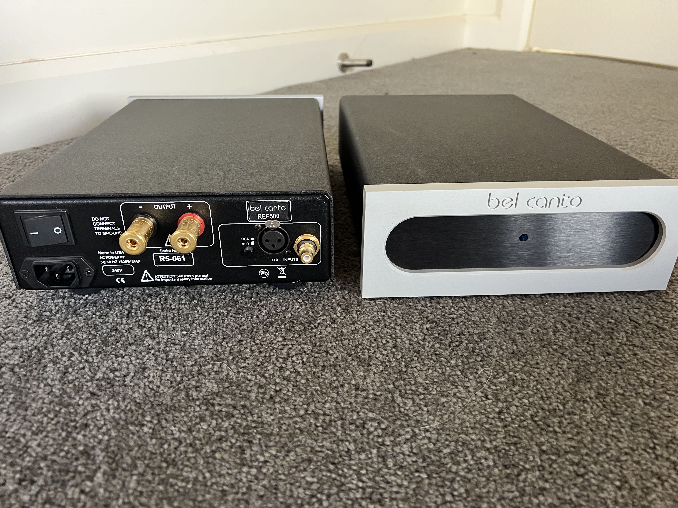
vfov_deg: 53.1
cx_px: 339
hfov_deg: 67.3
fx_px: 509
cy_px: 254
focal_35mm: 26
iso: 200
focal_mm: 5.7
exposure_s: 1/60
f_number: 1.5
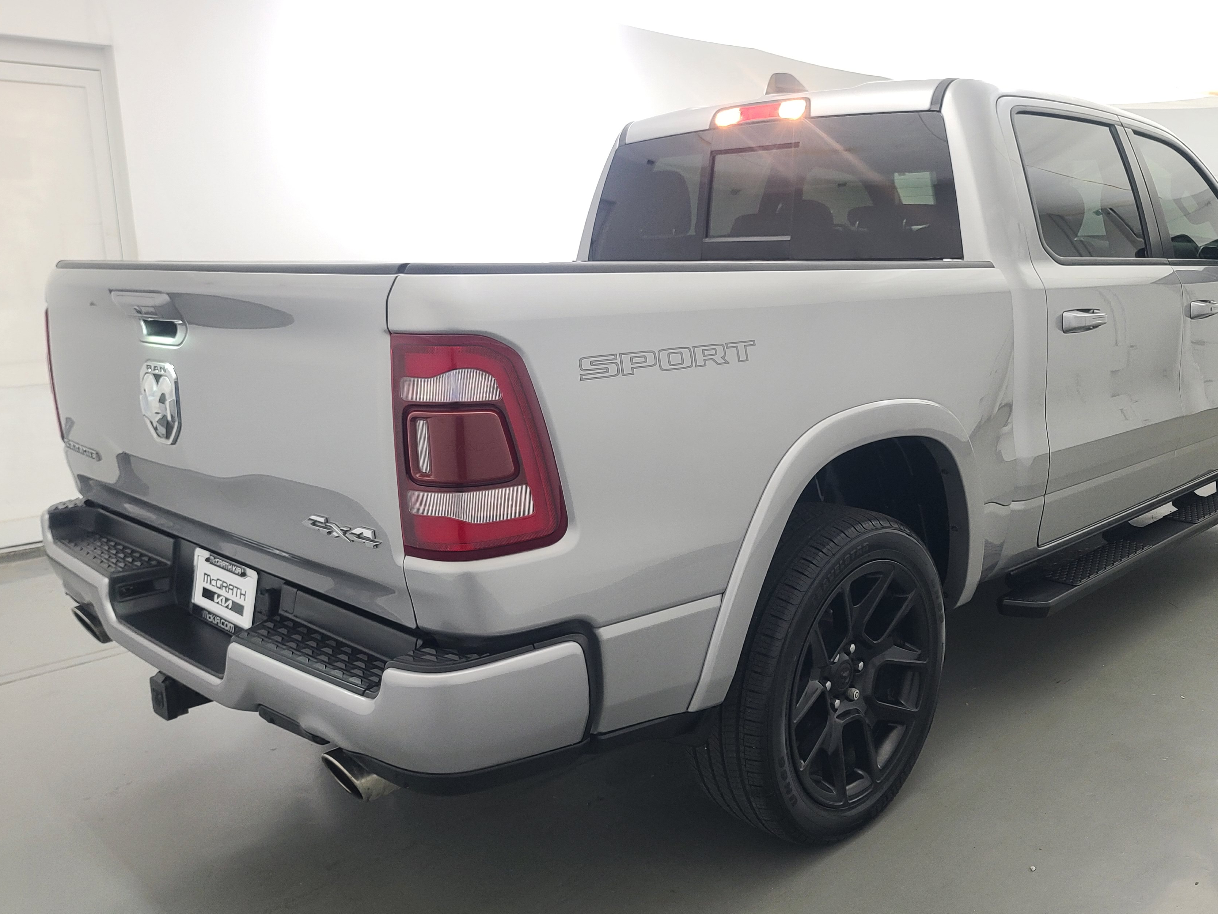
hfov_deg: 59.8
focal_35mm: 30
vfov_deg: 46.8
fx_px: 1056
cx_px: 675
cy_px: 453
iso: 320
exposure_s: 1/40
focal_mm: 7
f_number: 1.8
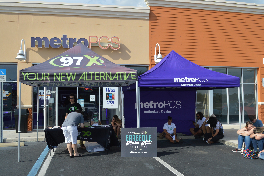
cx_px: 132
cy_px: 88
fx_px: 264
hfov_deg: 53.2
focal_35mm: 36
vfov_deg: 36.8
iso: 100
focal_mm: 24
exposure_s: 1/200
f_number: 7.1
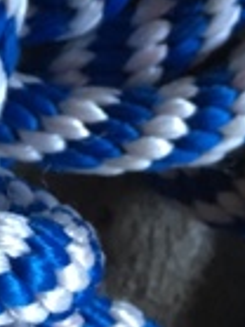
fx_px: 1380
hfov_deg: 9.4
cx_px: -279
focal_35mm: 146
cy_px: -256
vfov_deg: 12.4
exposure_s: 1/30
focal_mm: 4.15
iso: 100
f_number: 2.2
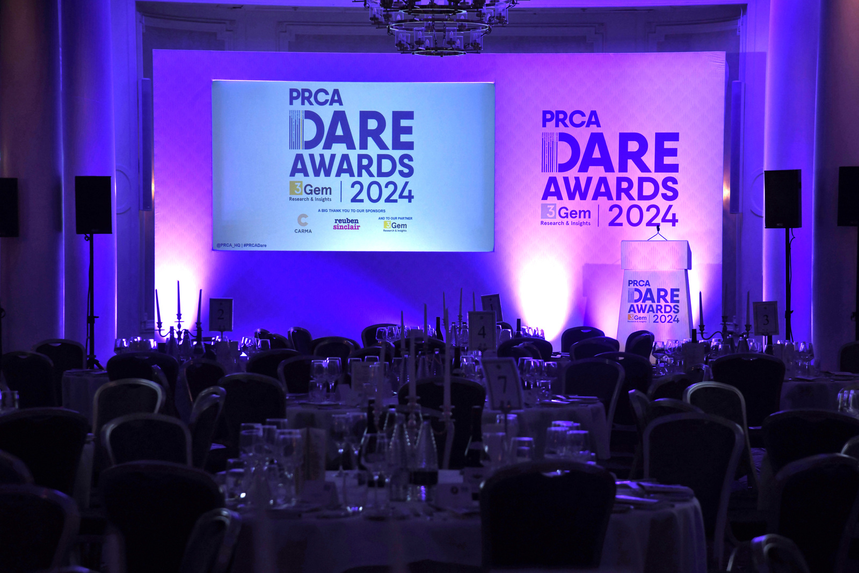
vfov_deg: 11.4
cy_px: 286
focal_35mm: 120
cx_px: 430
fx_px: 2863
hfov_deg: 17.1
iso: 800
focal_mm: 120
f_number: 5.6
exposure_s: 1/125
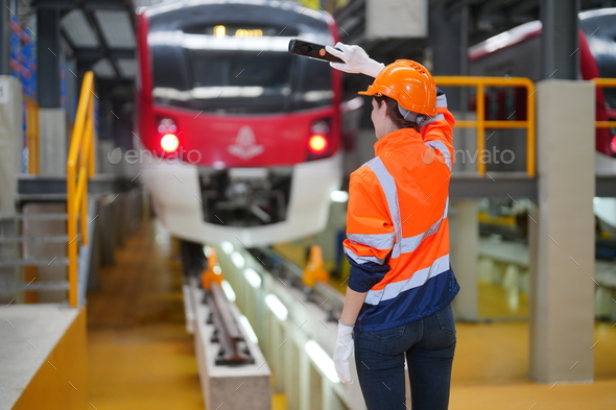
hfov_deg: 39.6
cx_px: 308
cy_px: 205
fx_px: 855
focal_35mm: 50
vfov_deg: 27.0
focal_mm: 50
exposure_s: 1/501
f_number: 1.2
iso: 400
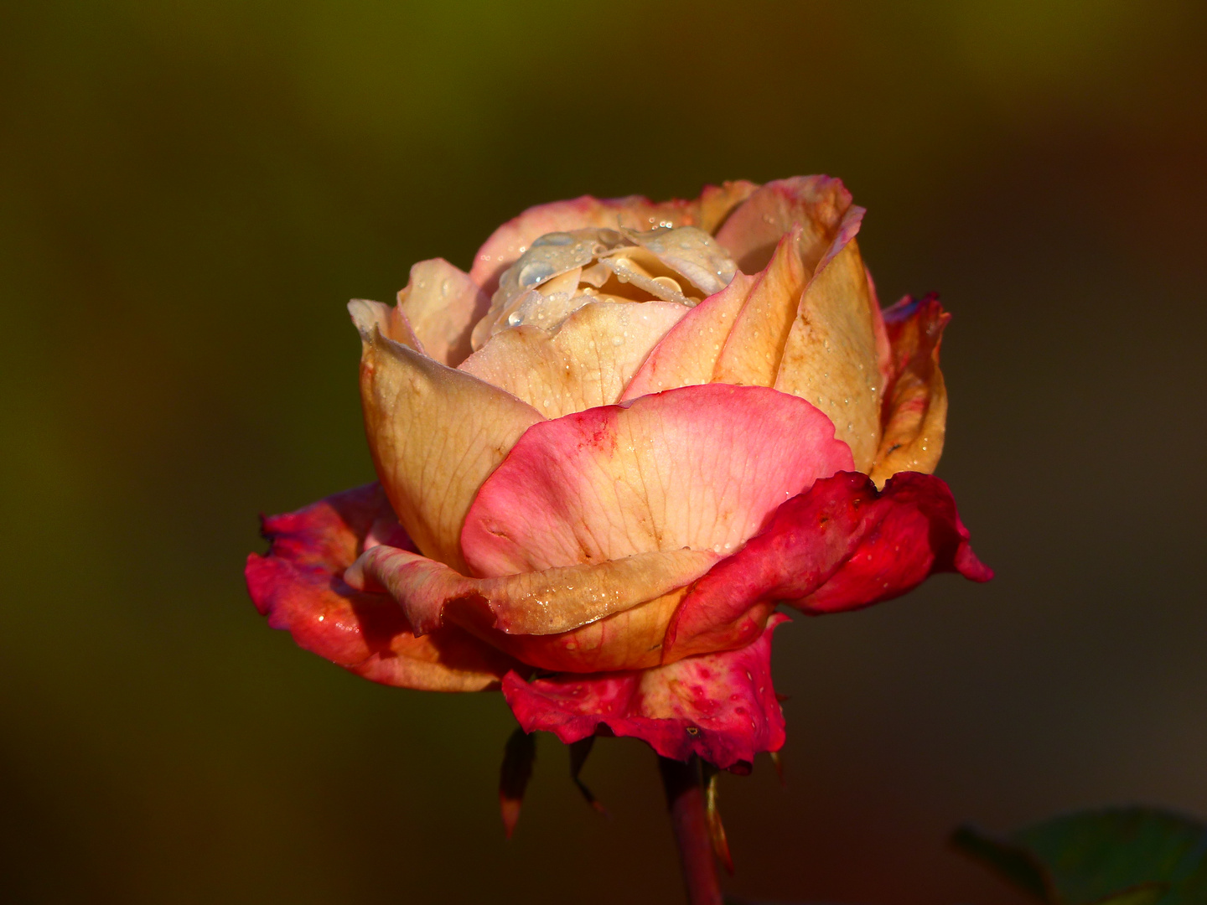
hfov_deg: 3.3
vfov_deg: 2.5
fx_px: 20921
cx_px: 604
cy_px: 452
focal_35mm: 600
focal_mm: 108
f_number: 3.5
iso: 100
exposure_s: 1/1000
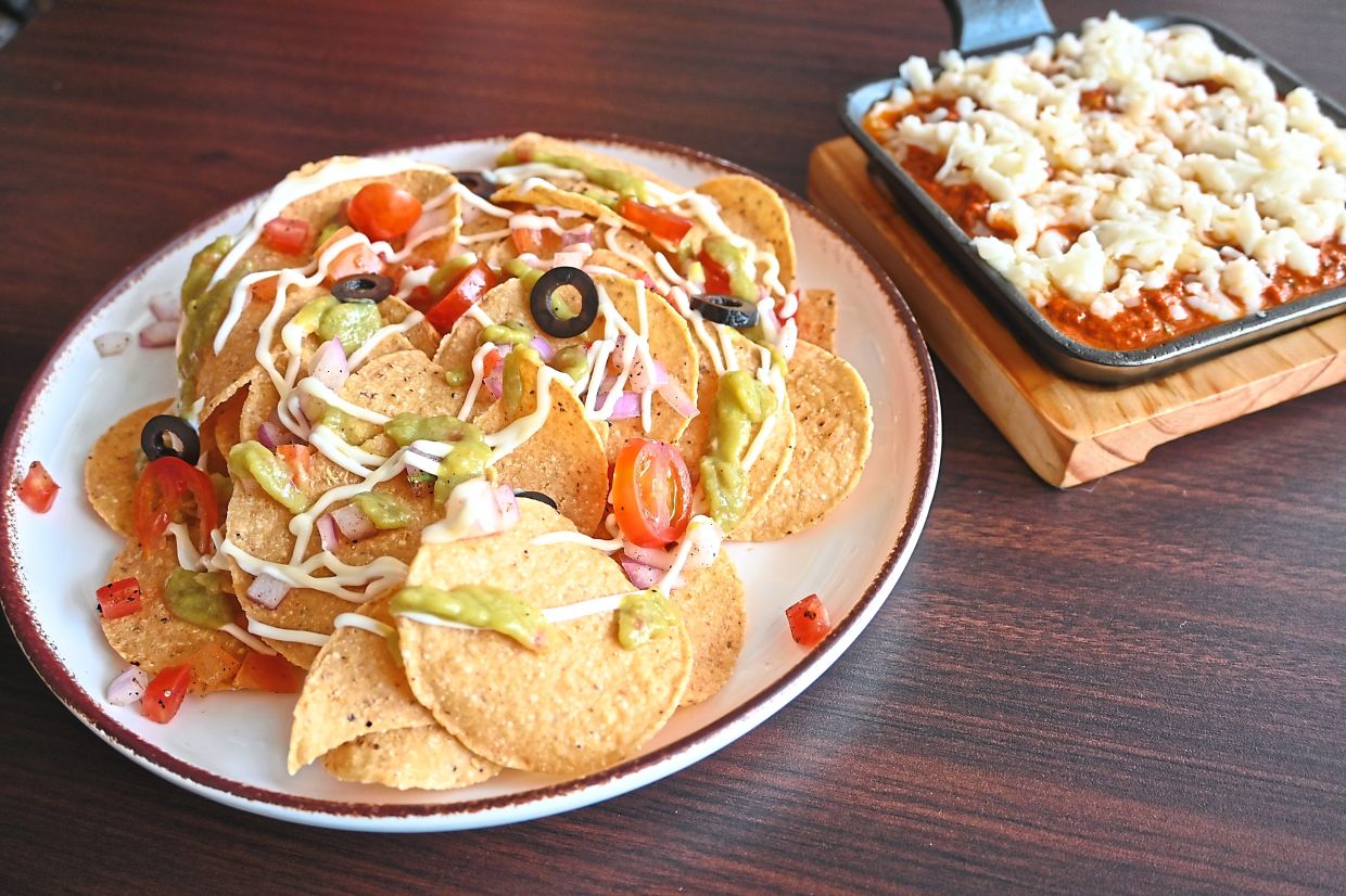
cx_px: 673
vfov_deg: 42.6
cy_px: 448
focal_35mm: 31
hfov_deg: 60.7
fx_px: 1149
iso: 450
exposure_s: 1/125
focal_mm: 20.5
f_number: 4
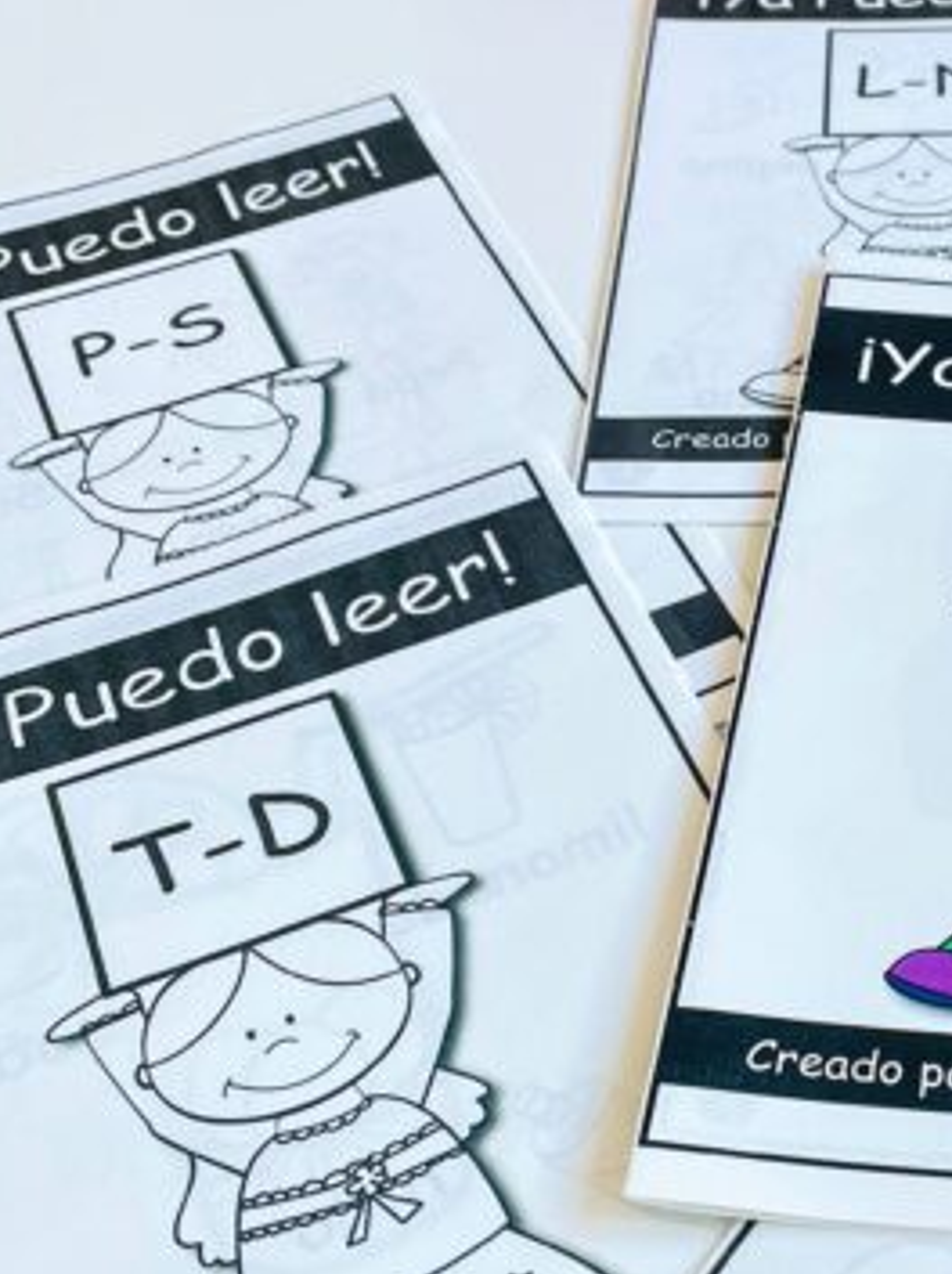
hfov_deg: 23.7
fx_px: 2167
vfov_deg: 32.7
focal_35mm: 59
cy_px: 567
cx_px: 952
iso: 125
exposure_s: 1/100
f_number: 1.6
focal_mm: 4.2
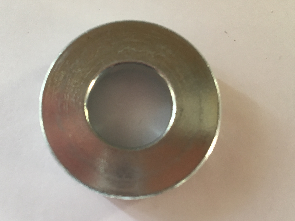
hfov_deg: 47.7
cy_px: 103
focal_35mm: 39
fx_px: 332
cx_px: 124
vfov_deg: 36.8
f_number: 2.2
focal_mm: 4.15
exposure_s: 1/33
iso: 40
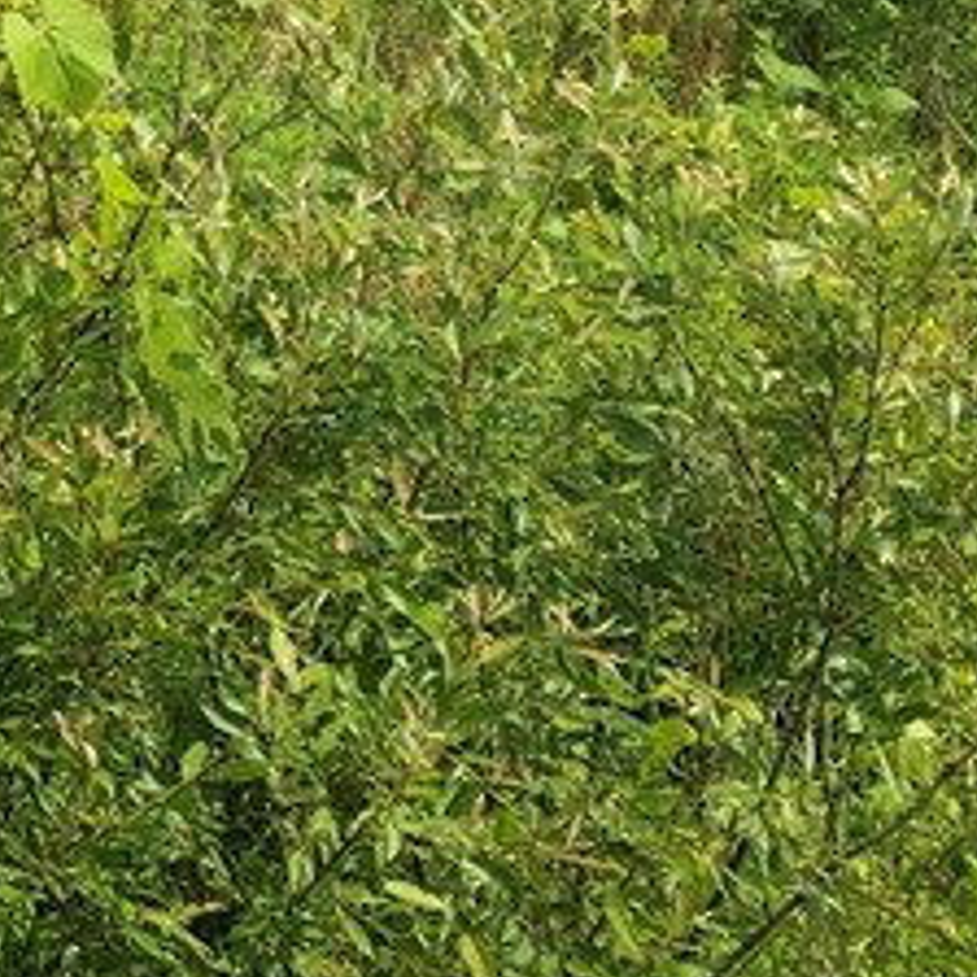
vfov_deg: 14.3
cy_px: -536
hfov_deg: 13.4
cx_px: -925
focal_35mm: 113
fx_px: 3608
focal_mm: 3.99
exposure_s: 1/2404
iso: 20
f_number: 1.8
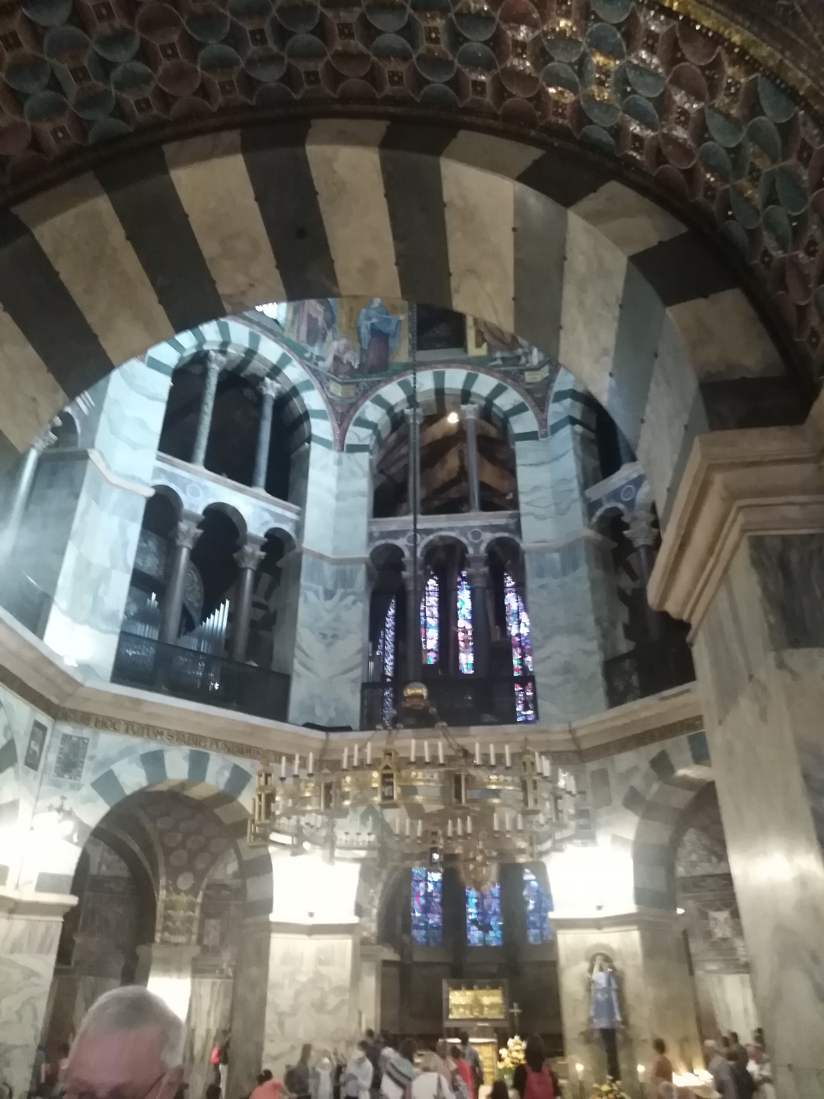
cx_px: 412
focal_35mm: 26
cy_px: 550
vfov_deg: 67.3
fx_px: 825
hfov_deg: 53.1
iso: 1450
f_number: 2.2
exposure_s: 1/12.5
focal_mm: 3.46
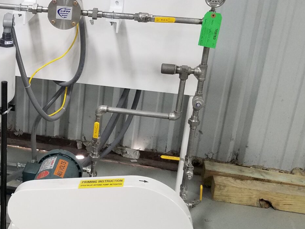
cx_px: 11
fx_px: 502
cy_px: 71
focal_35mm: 57
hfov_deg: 31.6
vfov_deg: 25.5
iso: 160
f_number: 1.7
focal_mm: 4.2
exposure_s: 1/40
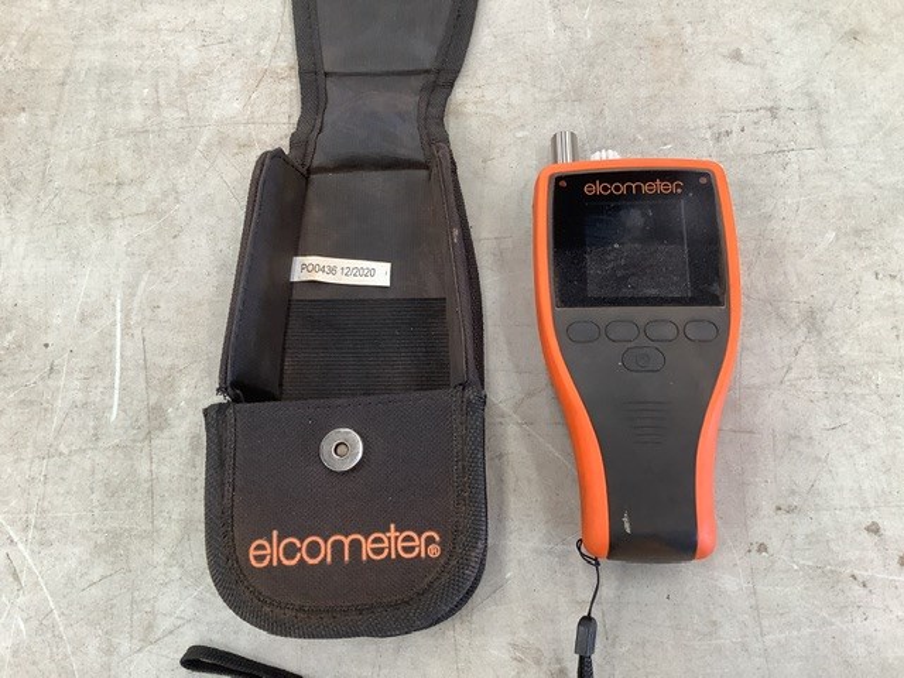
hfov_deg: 58.4
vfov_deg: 45.4
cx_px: 452
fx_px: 810
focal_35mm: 31
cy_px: 339
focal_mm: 3.3
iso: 80
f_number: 2.4
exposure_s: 1/50
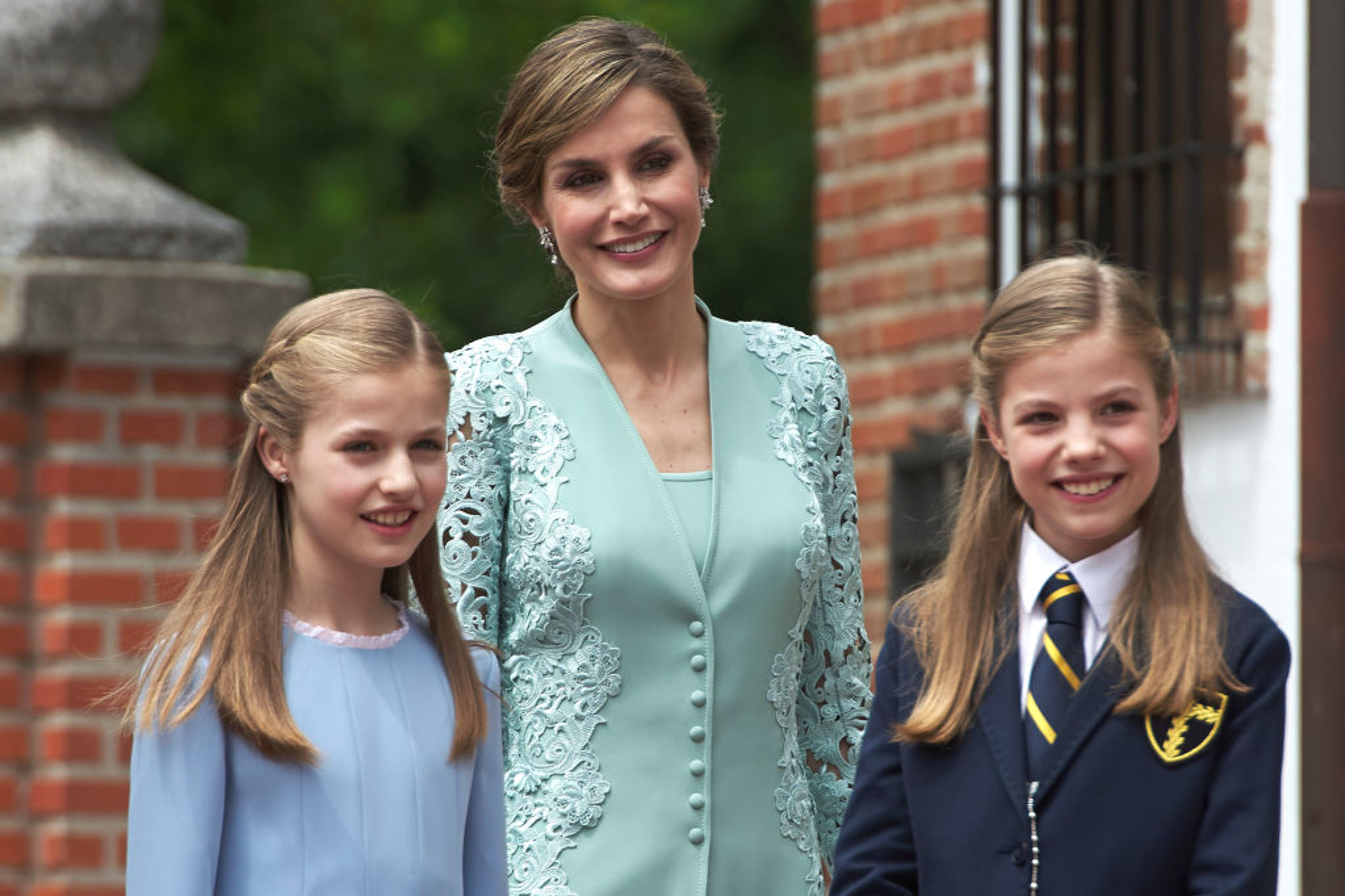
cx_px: 672
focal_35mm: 280
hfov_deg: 7.4
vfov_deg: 4.9
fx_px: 10457
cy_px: 448
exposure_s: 1/800
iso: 400
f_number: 5.6
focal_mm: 280
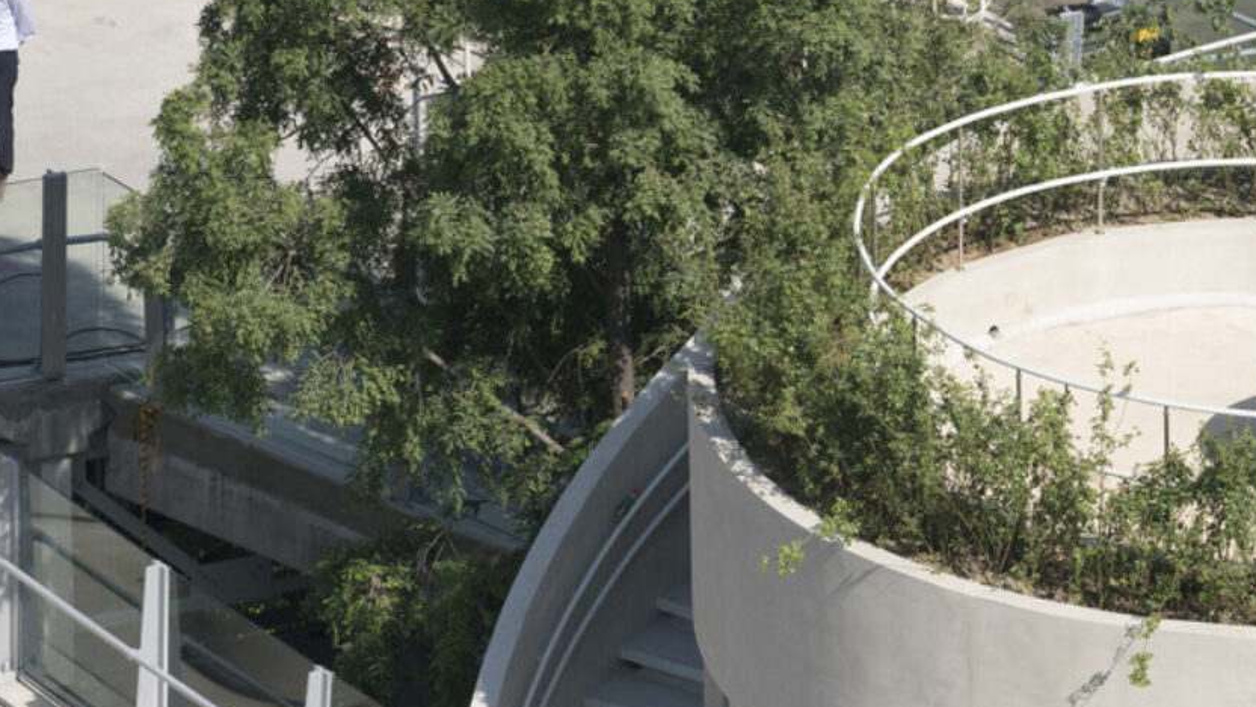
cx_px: 1081
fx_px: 18384
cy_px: 843
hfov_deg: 3.9
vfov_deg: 2.2
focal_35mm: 552
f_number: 8
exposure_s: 1/640
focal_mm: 214
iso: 200
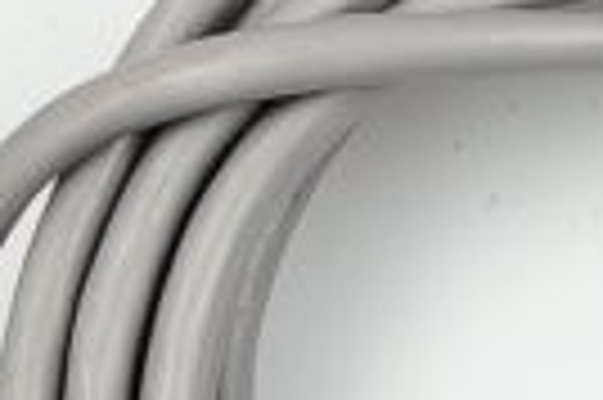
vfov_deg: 4.2
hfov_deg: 5.9
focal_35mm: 324
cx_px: 1764
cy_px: 607
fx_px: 5420
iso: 800
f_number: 10
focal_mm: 48
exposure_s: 1/125
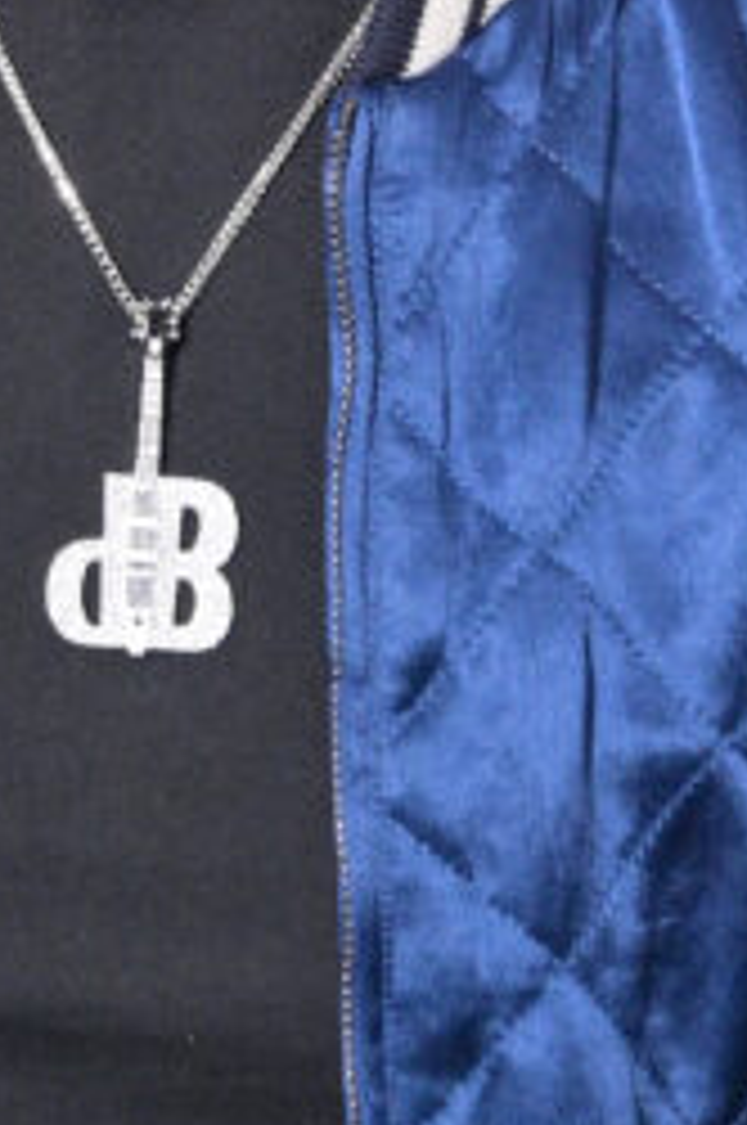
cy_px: -297
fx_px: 12577
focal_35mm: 403
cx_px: 227
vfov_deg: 5.1
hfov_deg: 3.4
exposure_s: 1/200
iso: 2000
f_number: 5.6
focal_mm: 105
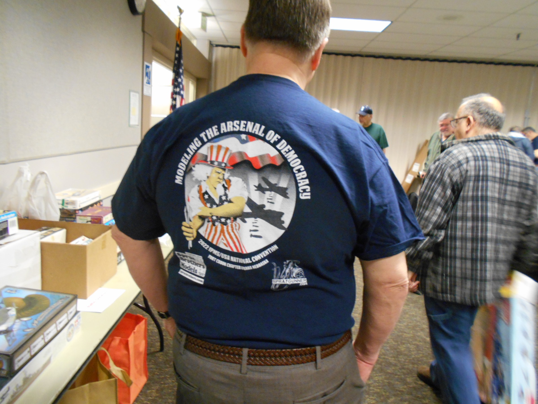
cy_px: 202
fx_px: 404
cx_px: 269
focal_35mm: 26
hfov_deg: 67.3
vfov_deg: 53.1
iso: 400
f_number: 3.2
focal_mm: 4.6
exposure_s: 1/10
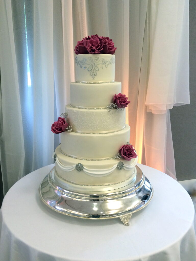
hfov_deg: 48.2
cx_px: 98
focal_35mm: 29
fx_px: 219
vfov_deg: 61.7
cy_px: 130
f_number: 2.2
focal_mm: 4.15
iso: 64
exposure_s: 1/33
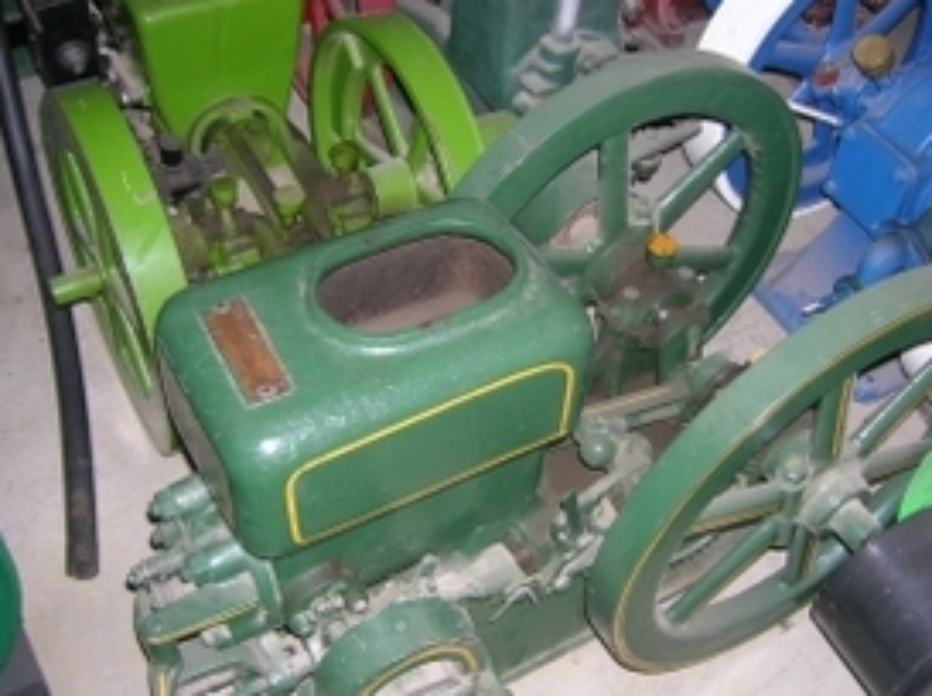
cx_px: 497
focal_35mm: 43
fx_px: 1156
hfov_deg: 43.9
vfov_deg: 33.4
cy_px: 406
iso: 70
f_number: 2.9
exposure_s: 1/60.1
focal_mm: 5.7
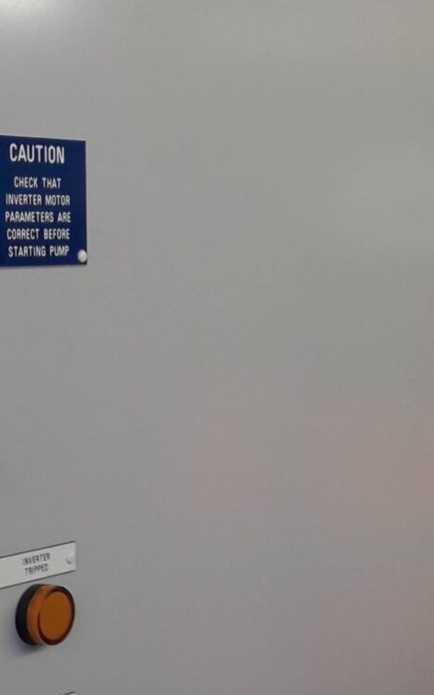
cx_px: 384
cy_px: 295
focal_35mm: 97
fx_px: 1835
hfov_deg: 13.4
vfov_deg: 21.4
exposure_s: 1/100
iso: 64
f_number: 1.9
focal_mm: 3.6
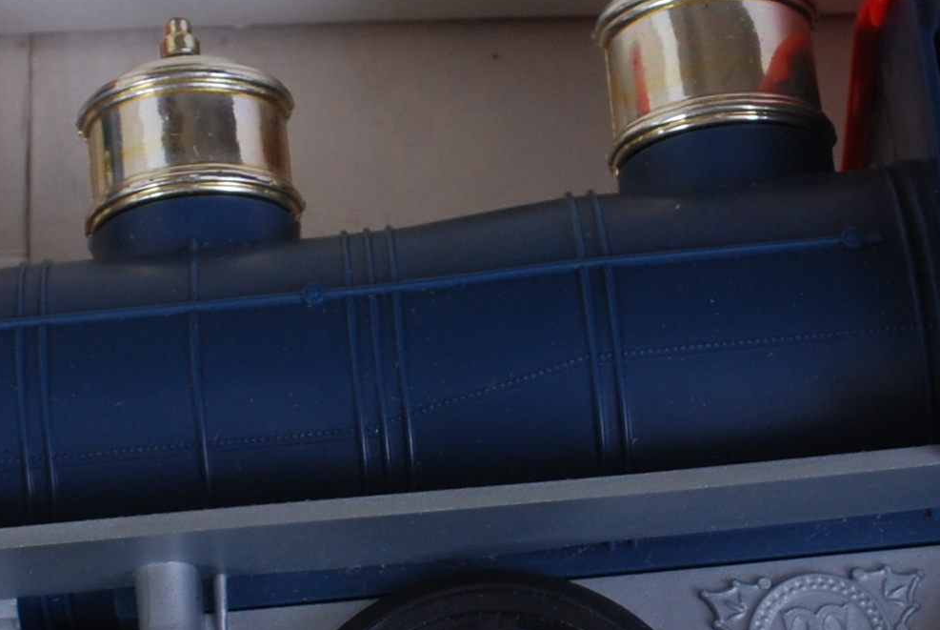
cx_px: 330
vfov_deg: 9.0
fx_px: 4000
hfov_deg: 13.4
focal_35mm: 153
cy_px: 360
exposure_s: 1/40
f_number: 9
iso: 200
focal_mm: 26
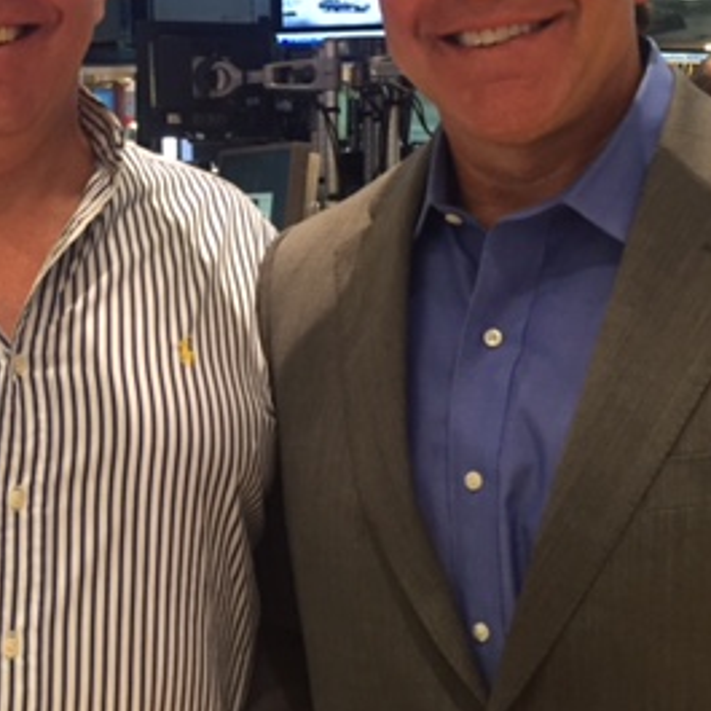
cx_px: 241
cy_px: 292
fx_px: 1441
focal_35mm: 62
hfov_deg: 27.6
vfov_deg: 27.7
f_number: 2.2
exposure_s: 1/17
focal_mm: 4.15
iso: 250
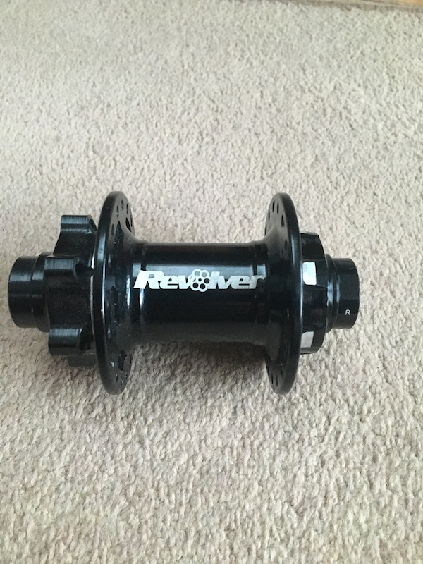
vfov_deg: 61.7
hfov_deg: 48.2
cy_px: 282
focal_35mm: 29
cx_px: 212
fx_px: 472
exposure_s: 1/17
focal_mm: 4.15
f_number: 2.2
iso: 320
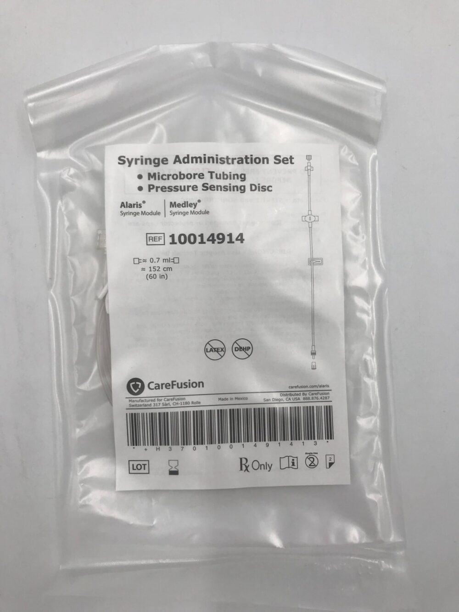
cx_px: 230
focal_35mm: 28
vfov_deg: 63.4
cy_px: 306
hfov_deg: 49.8
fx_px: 495
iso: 20
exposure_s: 1/210
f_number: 1.8
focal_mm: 3.99
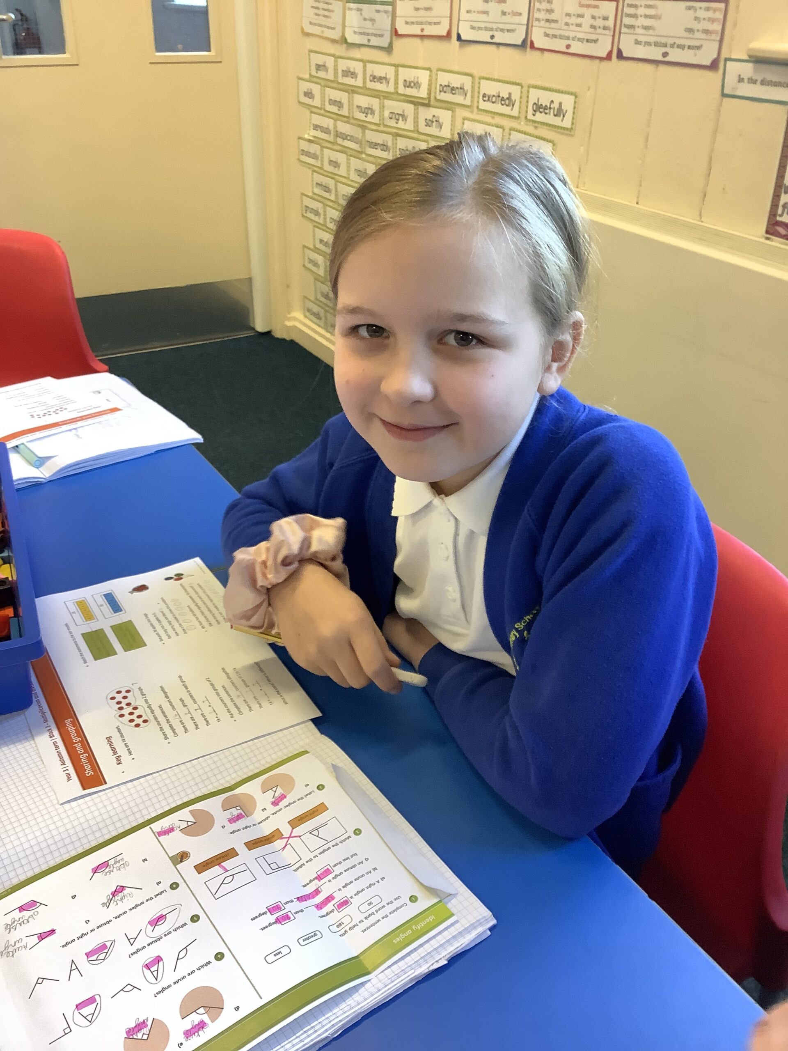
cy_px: 526
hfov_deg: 45.4
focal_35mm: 31
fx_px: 941
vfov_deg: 58.4
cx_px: 394
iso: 125
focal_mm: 3.3
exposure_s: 1/60
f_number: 2.4
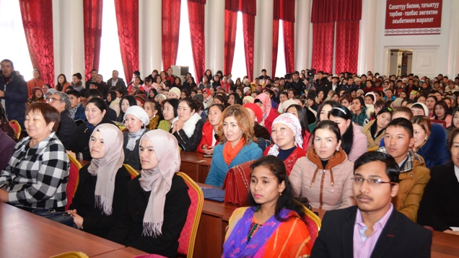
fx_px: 499
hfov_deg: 49.4
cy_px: 152
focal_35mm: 41
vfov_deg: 29.0
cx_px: 230
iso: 800
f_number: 4
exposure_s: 1/60
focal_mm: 26
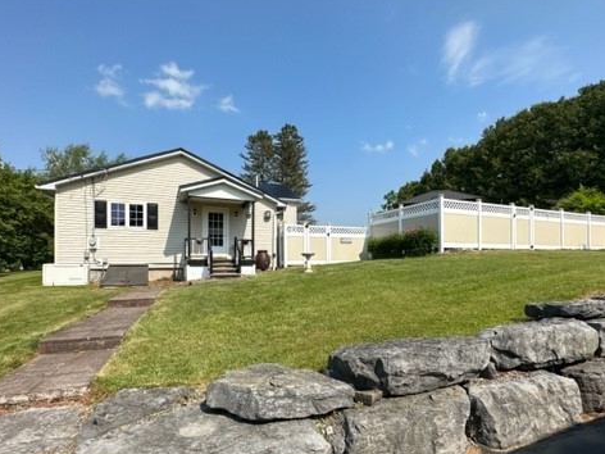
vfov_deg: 68.3
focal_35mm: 19
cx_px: 323
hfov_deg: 84.5
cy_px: 260
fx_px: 332
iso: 50
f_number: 2.2
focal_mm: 2.22
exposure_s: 1/2618
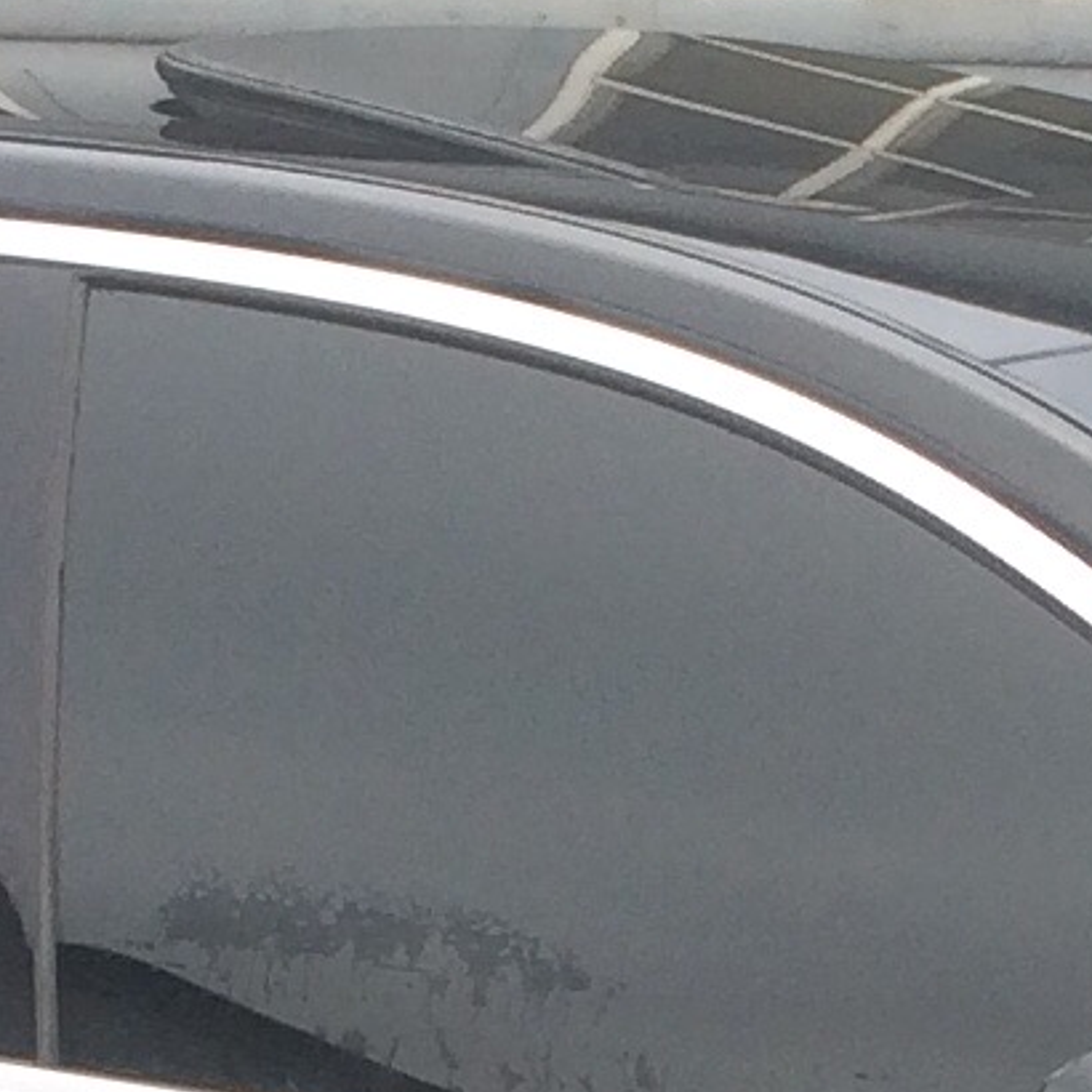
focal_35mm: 204
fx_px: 7281
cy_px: 1904
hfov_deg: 8.5
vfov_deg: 8.3
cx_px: 1385
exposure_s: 1/144
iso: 32
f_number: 2.2
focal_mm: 4.15
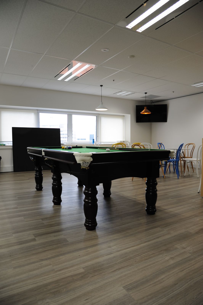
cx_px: 102
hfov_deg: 53.1
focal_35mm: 24
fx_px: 203
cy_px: 152
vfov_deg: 73.8
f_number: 5.6
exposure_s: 1/40
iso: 400
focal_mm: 24
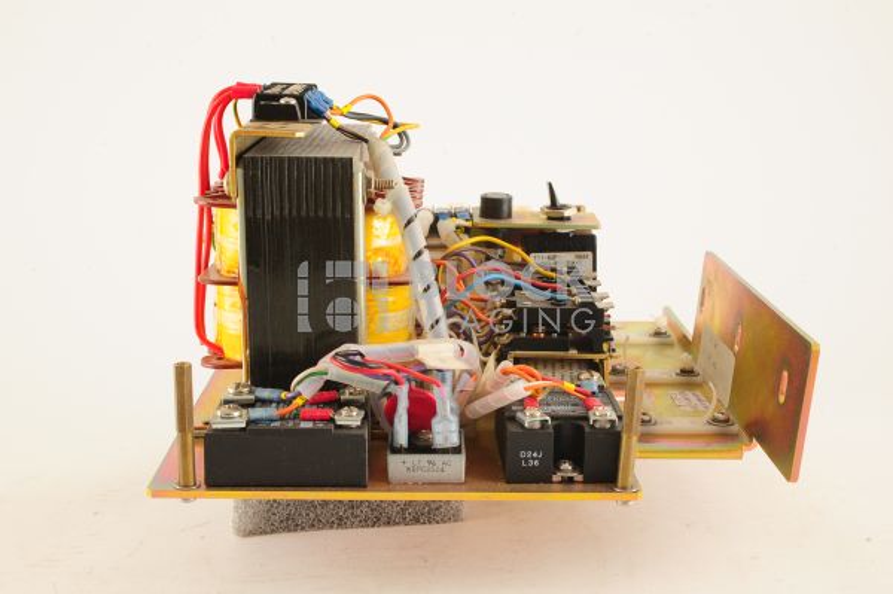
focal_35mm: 50
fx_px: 1239
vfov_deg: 26.9
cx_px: 446
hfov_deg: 39.6
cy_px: 297
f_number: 13
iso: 1600
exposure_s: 1/160
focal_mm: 50
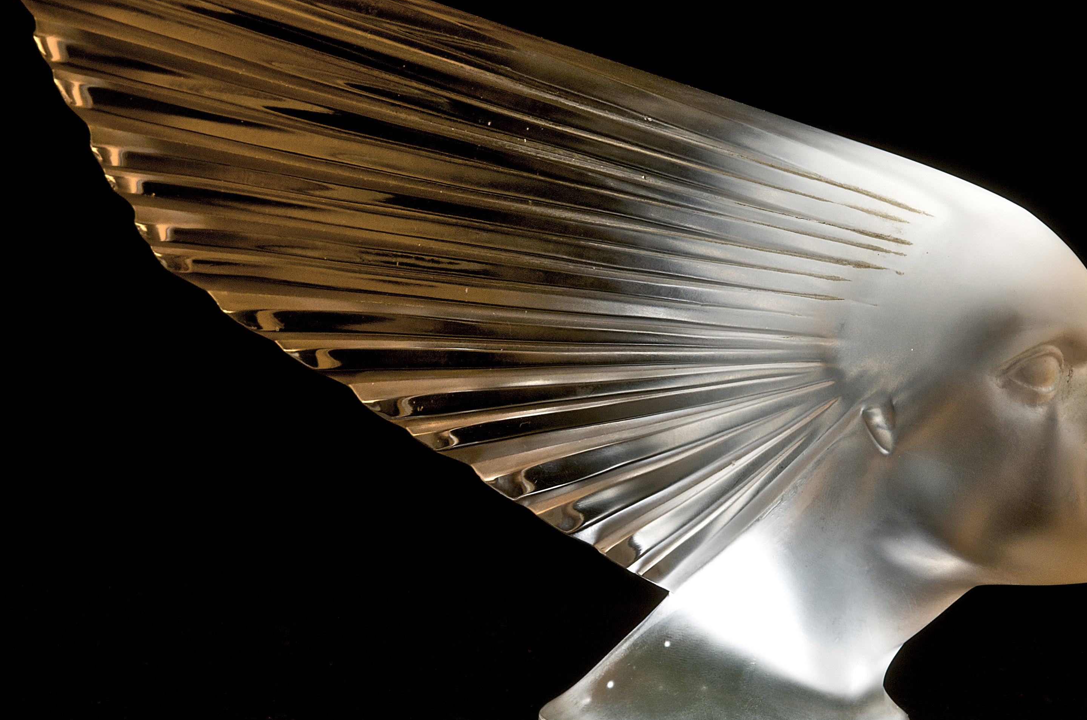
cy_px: 316
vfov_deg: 4.5
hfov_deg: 6.8
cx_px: 552
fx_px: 9094
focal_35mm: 302
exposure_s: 1.3
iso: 200
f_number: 16
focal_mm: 135
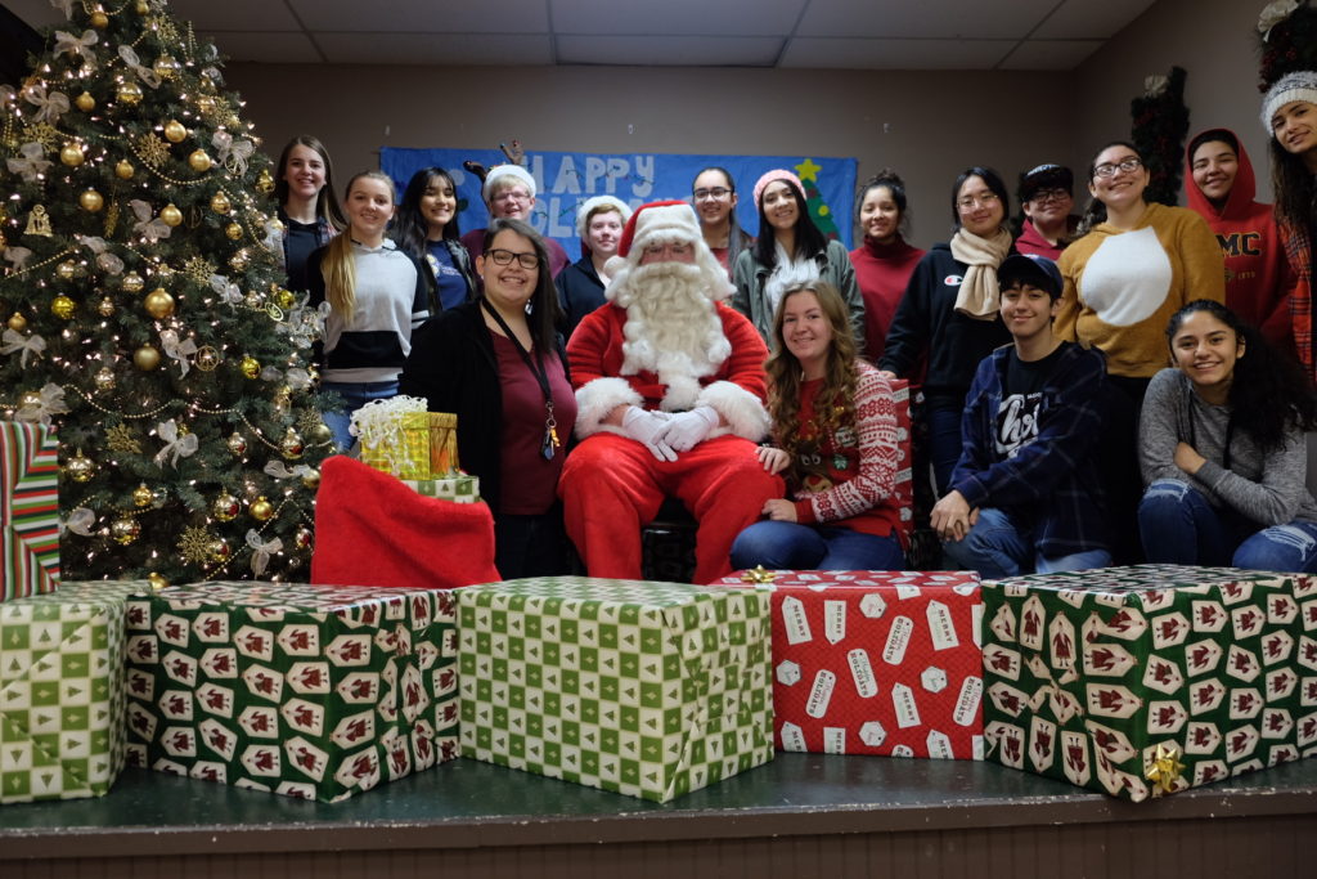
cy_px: 440
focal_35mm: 27
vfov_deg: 47.9
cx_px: 658
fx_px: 988
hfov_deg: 67.4
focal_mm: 18
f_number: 2.8
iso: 400
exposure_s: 1/42
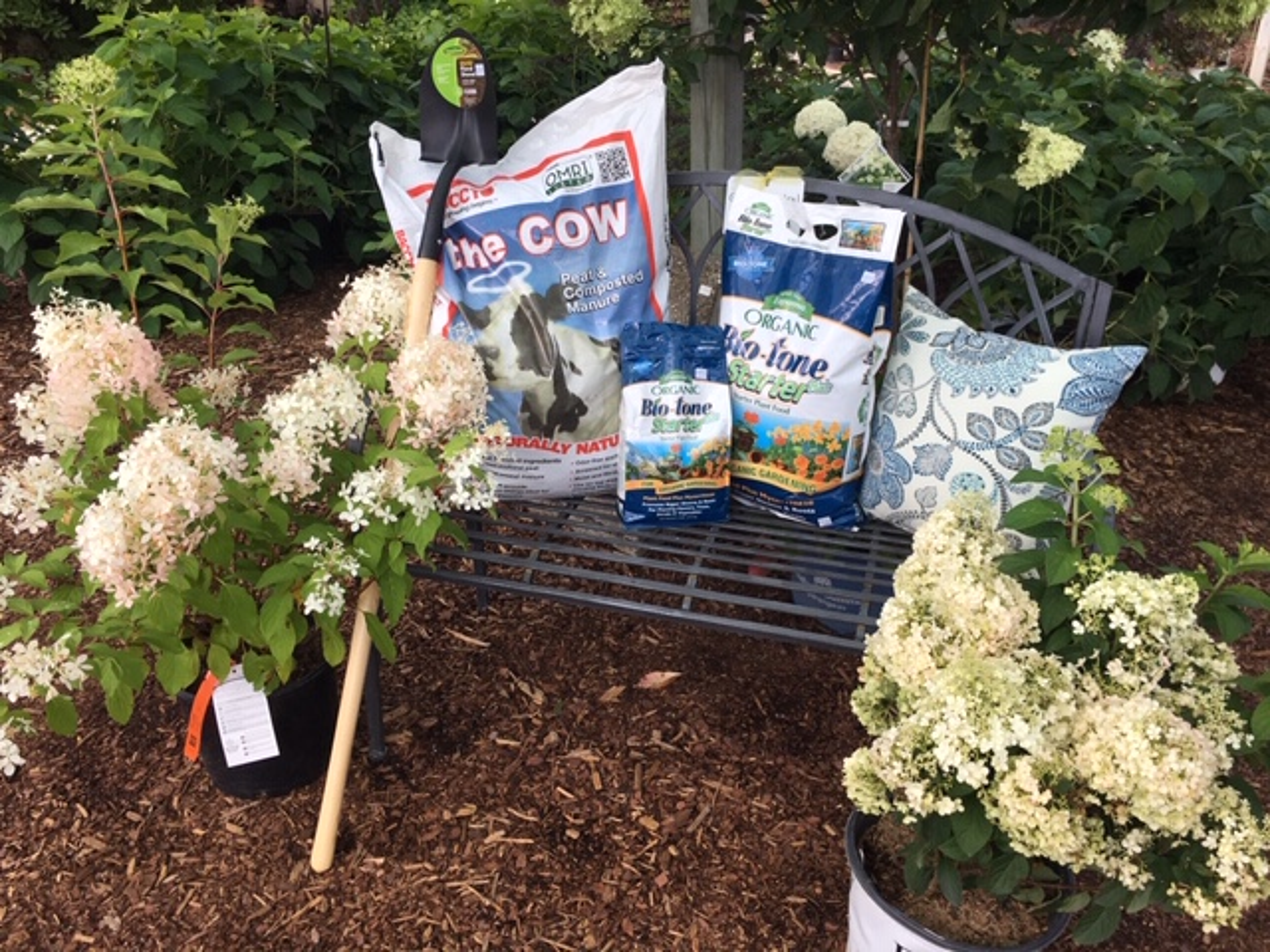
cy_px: 476
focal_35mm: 29
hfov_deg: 61.7
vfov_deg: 48.2
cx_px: 635
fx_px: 1064
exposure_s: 1/298
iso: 25
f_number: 2.2
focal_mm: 4.15
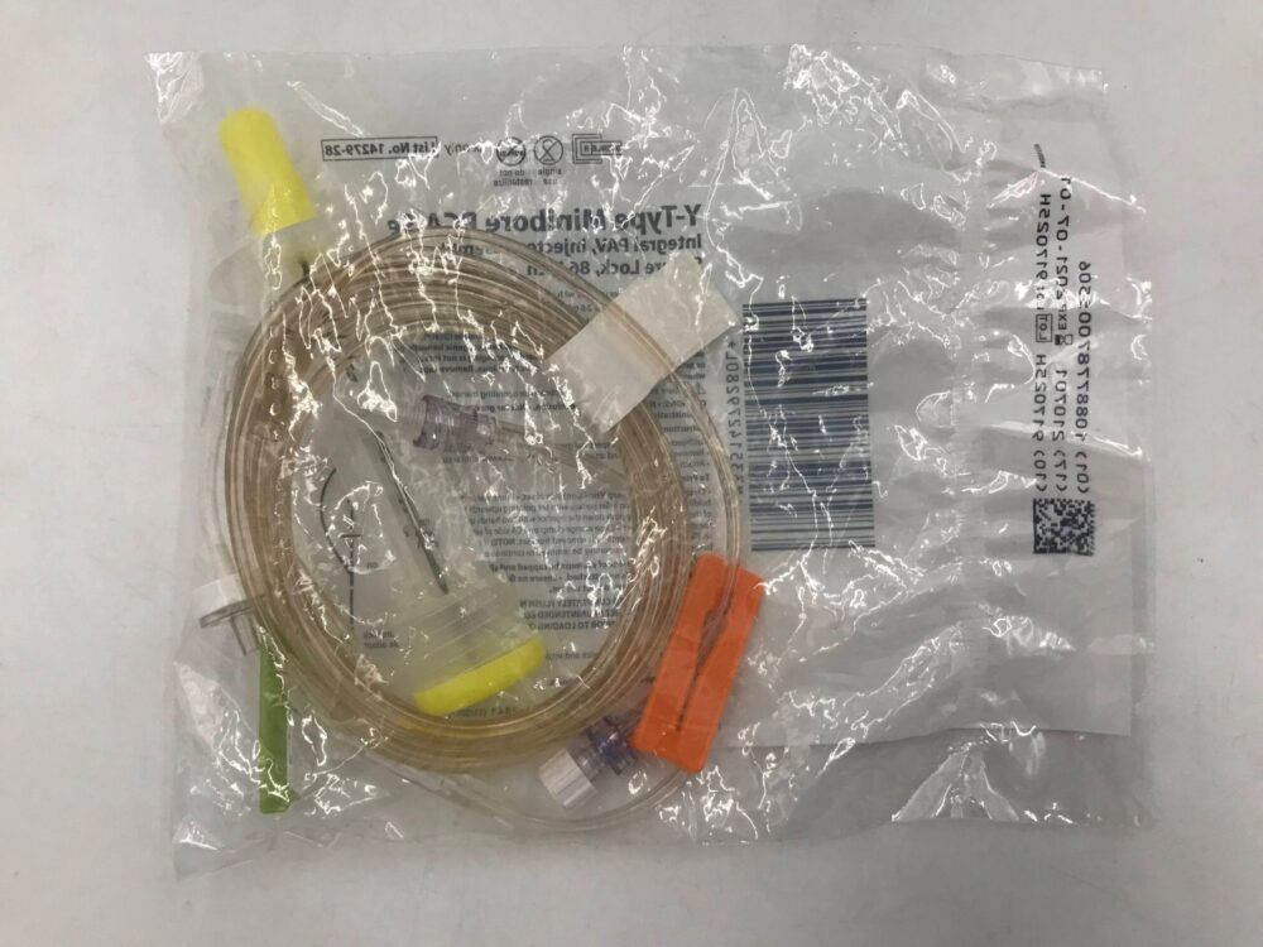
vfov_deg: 49.7
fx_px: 1022
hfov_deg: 63.4
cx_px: 632
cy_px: 474
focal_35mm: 28
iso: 20
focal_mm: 3.99
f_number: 1.8
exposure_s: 1/40
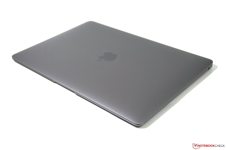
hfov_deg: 42.3
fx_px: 292
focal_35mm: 46
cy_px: 75
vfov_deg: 28.9
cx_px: 113
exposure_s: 1/60
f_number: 5
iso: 250
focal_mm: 31
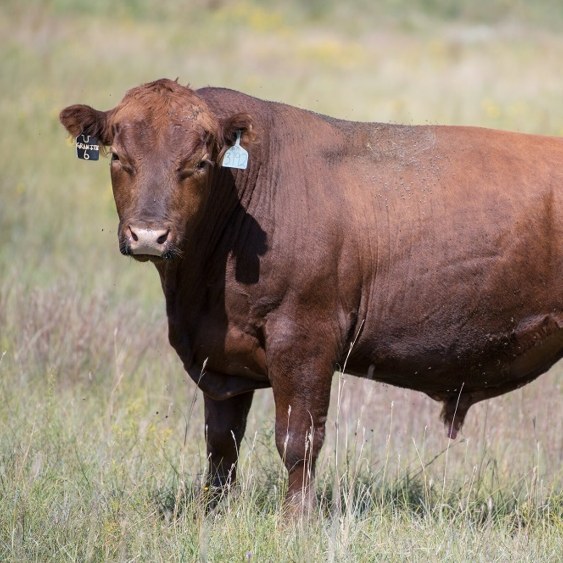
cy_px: 270
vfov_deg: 5.9
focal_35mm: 296
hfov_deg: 5.9
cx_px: 414
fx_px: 5447
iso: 64
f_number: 3.2
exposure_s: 1/640
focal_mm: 200
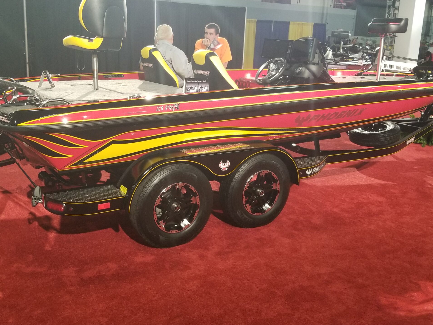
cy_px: 144
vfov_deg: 40.6
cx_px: 196
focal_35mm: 35
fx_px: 438
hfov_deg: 52.6
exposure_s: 1/60
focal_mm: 4.25
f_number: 1.7
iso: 160
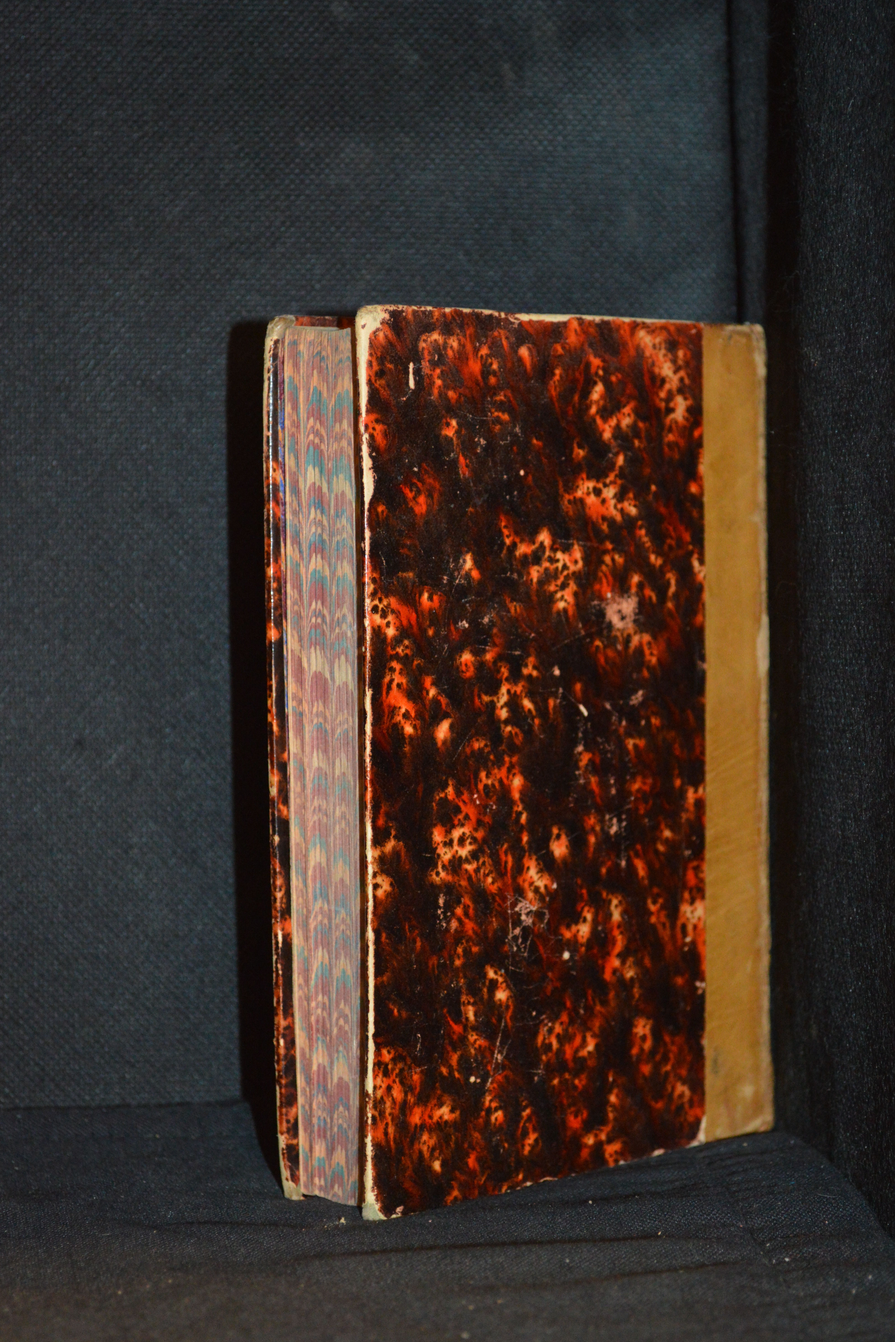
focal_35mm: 70
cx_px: 450
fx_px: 2610
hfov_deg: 19.5
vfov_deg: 28.8
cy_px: 669
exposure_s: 1/30
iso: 2000
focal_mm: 46
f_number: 5.3
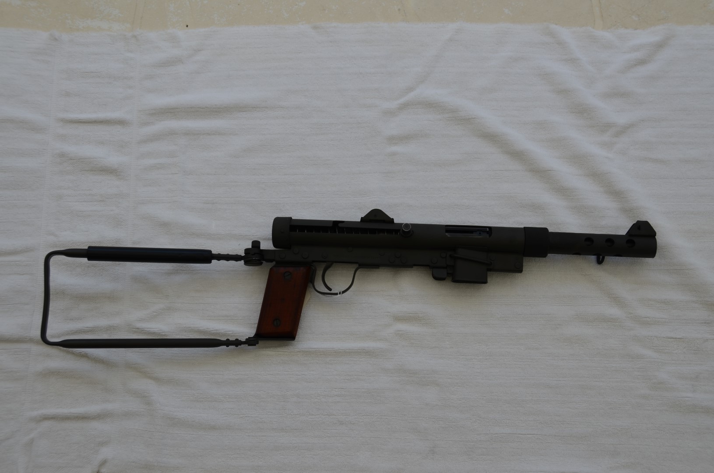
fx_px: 920
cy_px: 236
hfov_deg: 42.4
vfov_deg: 28.8
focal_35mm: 46
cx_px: 357
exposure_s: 1/125
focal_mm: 31
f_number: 5.6
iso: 100
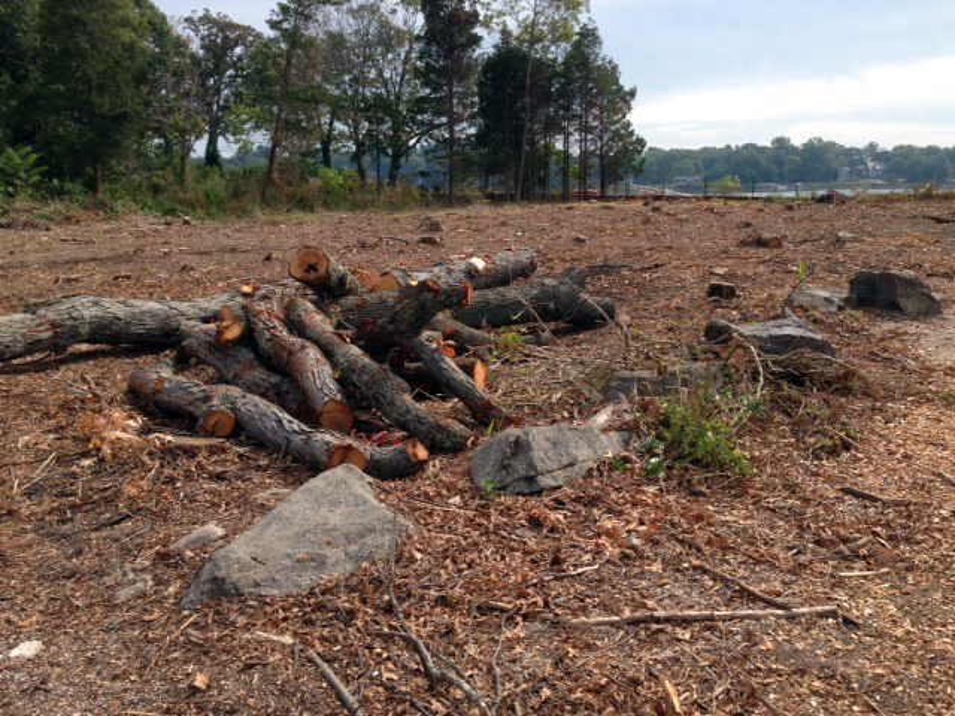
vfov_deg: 42.9
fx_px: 910
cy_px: 358
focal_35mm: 33
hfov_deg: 55.4
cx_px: 478
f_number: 2.4
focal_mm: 4.12
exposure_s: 1/1063
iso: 50
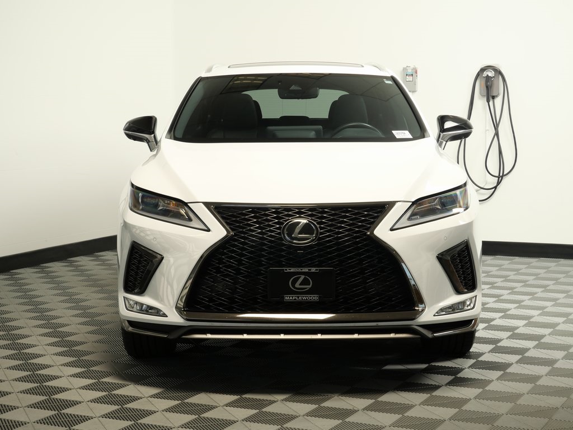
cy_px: 215
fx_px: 1059
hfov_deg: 30.3
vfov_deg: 22.9
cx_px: 286
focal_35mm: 64
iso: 250
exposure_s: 1/200
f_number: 5.6
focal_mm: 32
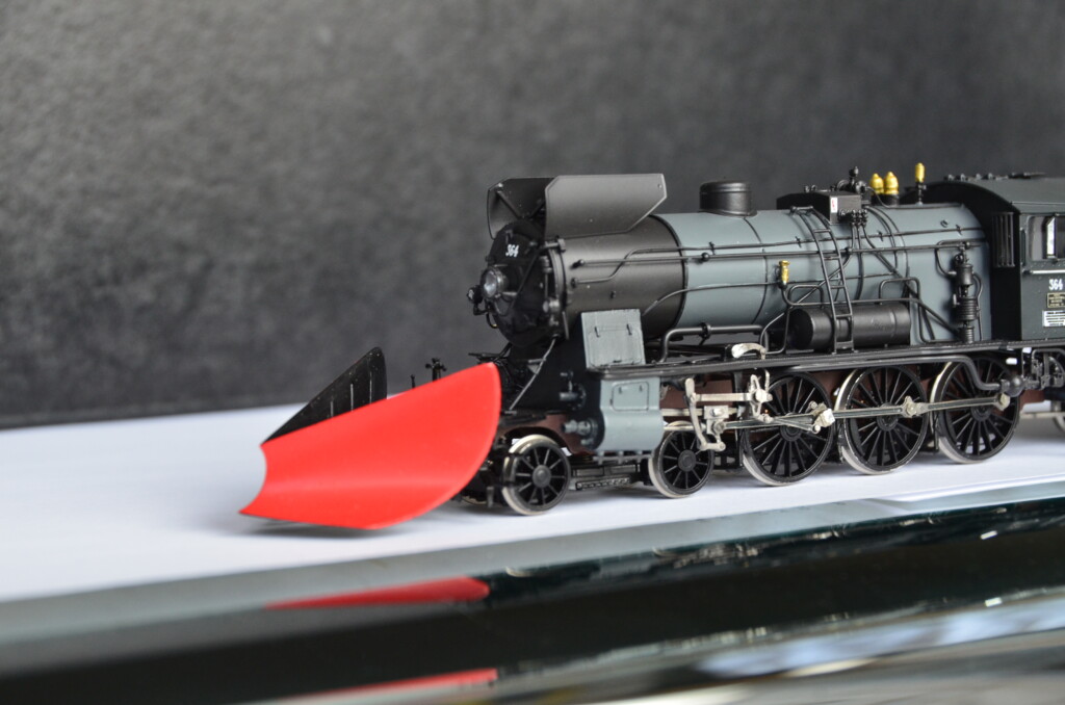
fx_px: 2745
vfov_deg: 14.6
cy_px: 352
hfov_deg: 22.0
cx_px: 532
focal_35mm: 93
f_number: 8
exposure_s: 1/60
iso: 800
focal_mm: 62
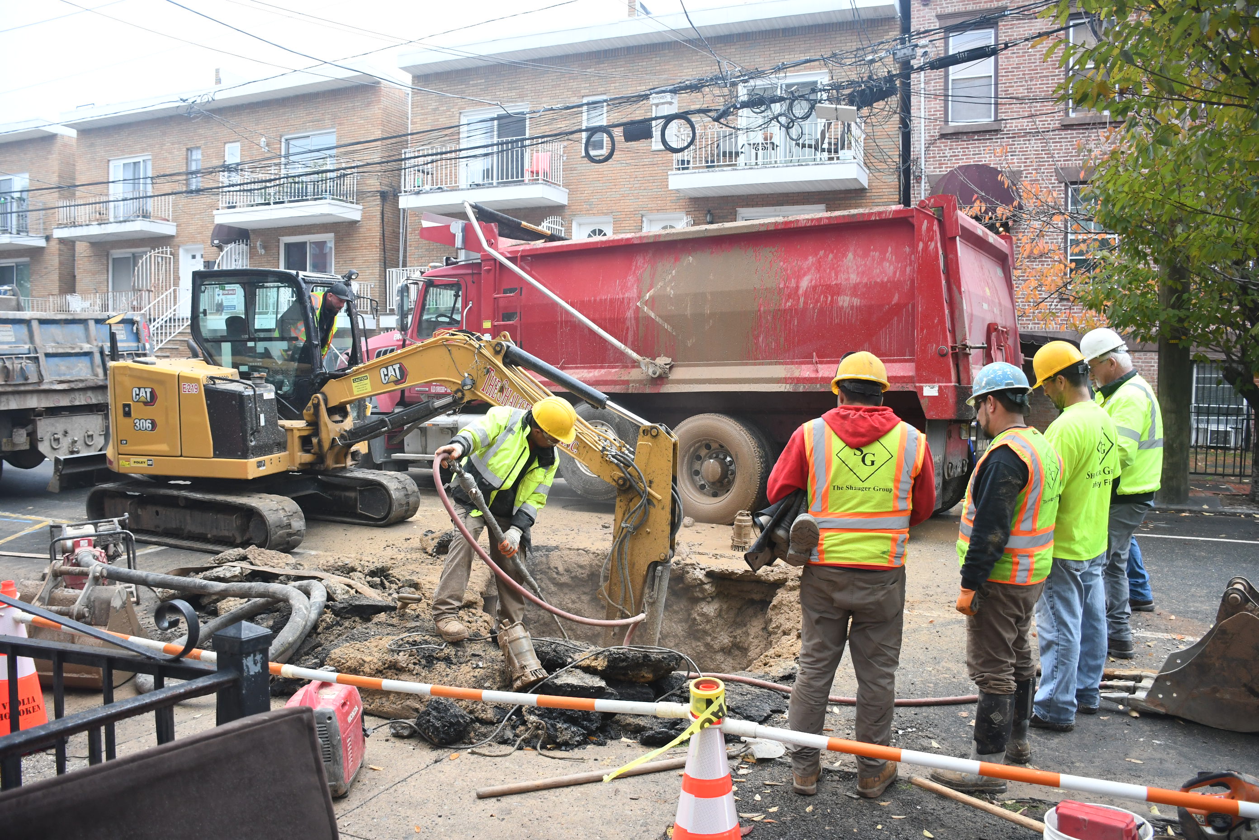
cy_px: 420
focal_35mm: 27
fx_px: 944
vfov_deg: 47.9
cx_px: 630
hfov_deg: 67.4
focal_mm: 18
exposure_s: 1/80
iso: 800
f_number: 4.5
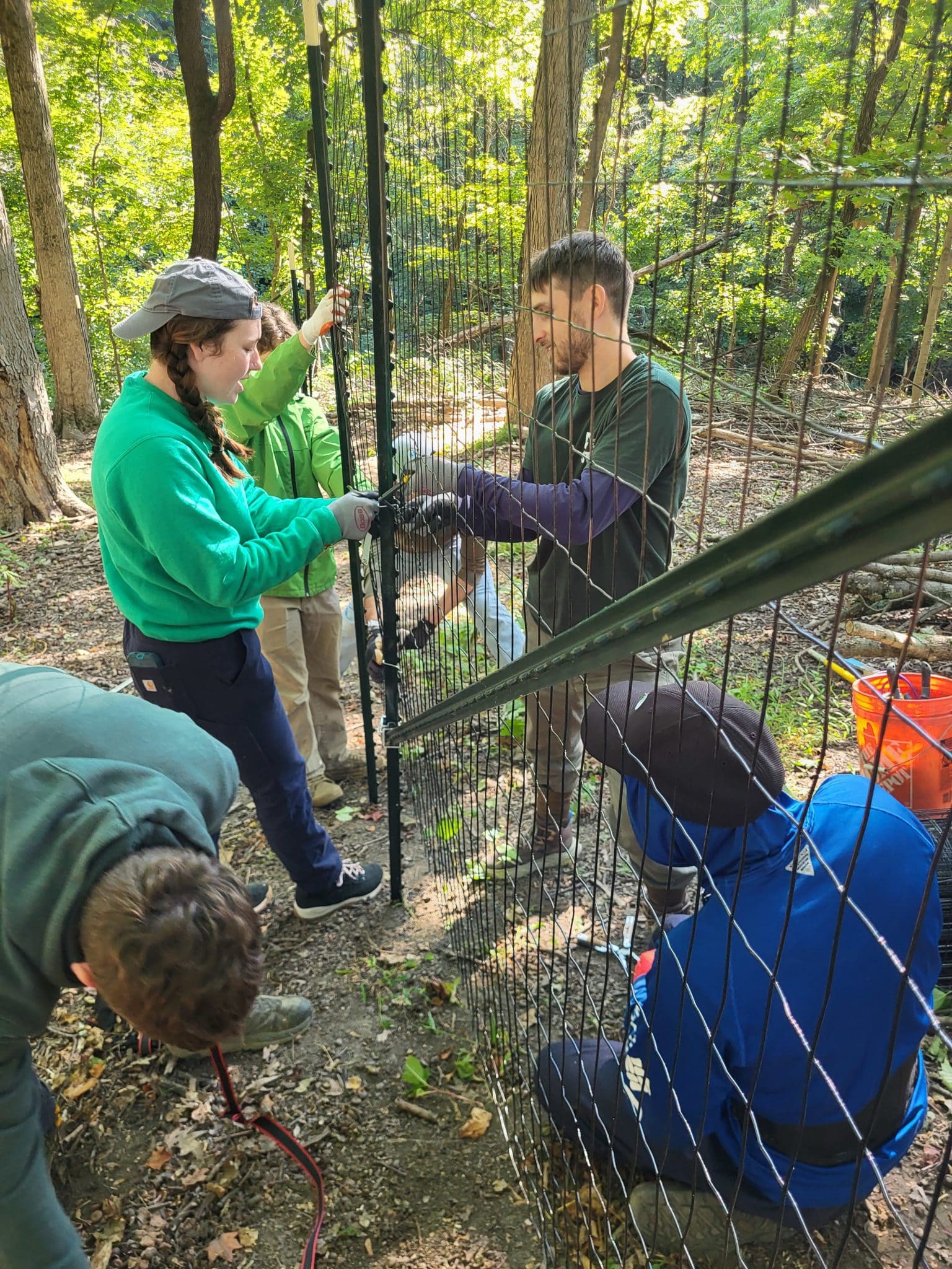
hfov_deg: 53.1
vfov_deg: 67.3
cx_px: 476
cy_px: 634
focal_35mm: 26
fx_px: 953
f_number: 1.8
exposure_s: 1/120
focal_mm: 5.4
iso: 125
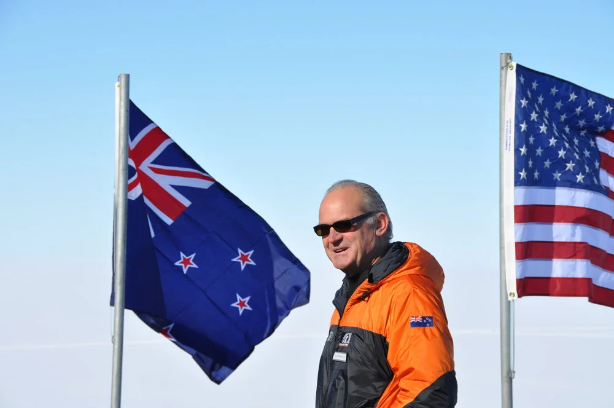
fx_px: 2044
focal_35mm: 120
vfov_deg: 11.4
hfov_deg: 17.1
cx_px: 307
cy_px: 204
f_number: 11
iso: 200
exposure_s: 1/500
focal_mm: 80
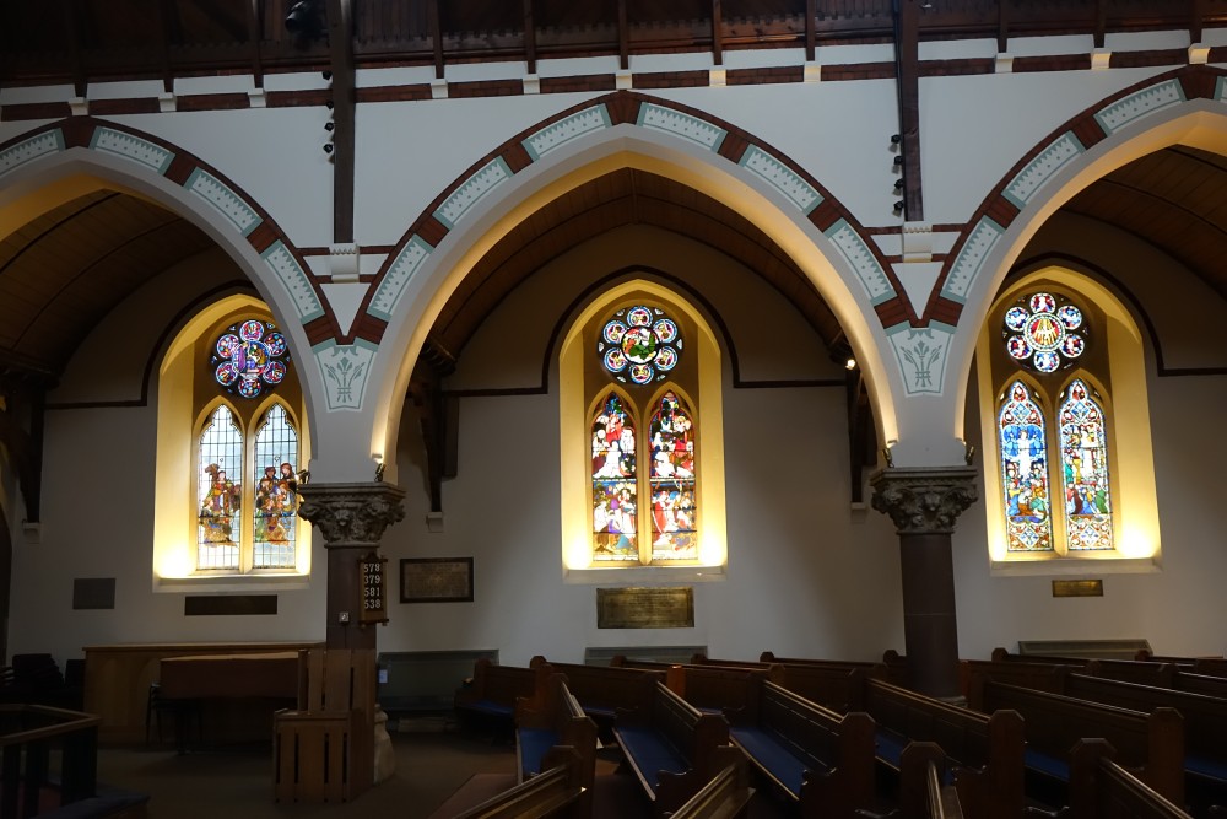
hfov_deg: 53.1
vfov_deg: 36.9
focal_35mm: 36
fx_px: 1227
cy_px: 410
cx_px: 614
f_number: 2.8
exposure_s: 1/30
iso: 800
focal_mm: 13.37
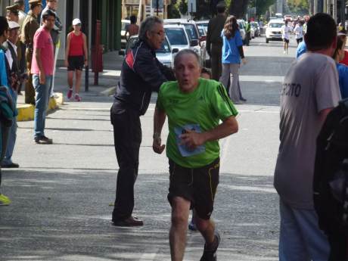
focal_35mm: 315
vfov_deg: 4.7
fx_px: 3167
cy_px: 130
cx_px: 174
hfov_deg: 6.3
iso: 200
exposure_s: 1/500
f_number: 4
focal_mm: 54.5
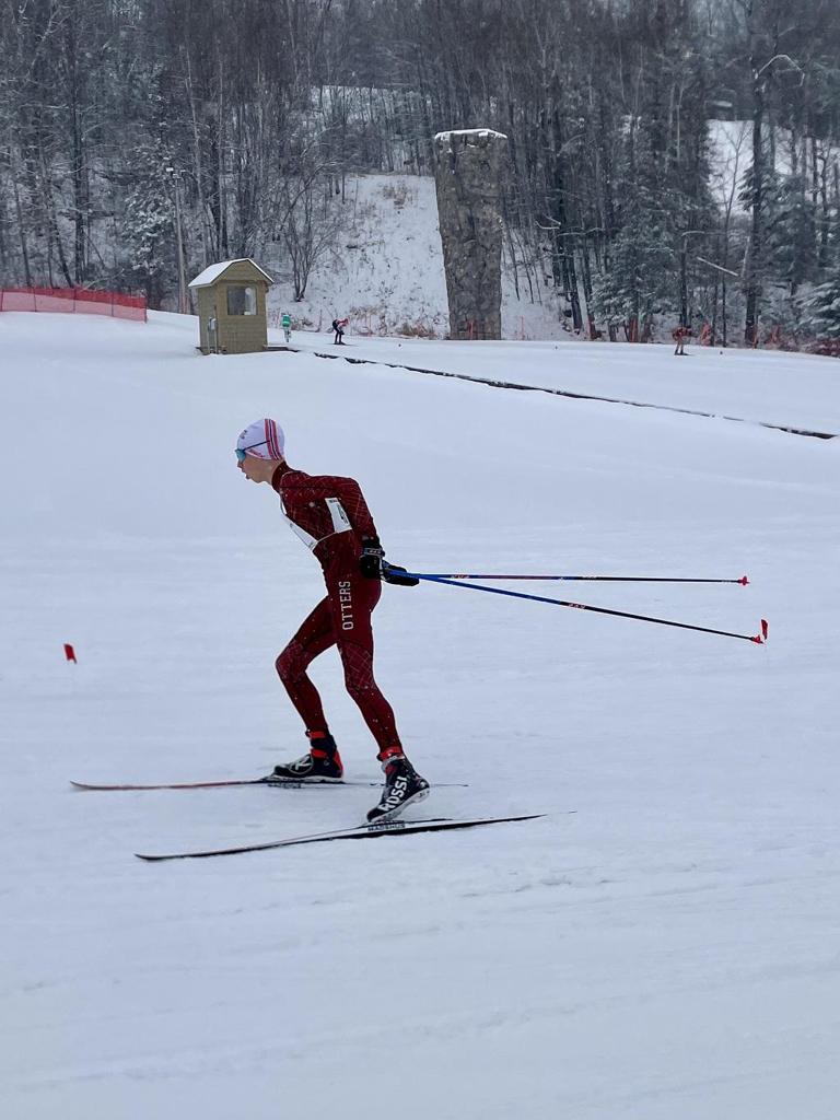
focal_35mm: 26
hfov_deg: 53.1
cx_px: 420
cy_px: 560
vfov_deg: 67.3
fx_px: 841
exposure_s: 1/3401
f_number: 1.6
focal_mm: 4.2
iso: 32
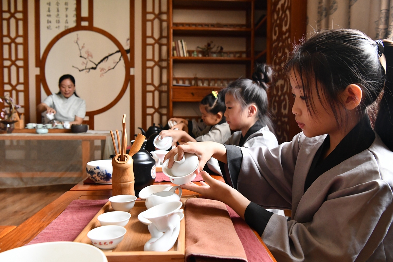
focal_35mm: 30
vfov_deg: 43.6
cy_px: 131
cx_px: 196
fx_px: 327
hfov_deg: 61.9
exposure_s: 1/160
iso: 5000
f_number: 6.3
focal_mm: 30
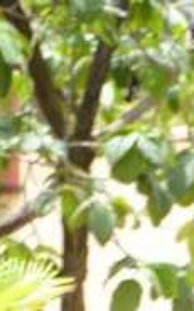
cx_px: -156
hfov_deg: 1.4
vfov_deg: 2.2
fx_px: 7952
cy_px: 859
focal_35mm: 940
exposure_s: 1/100
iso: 250
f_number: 9
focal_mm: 105
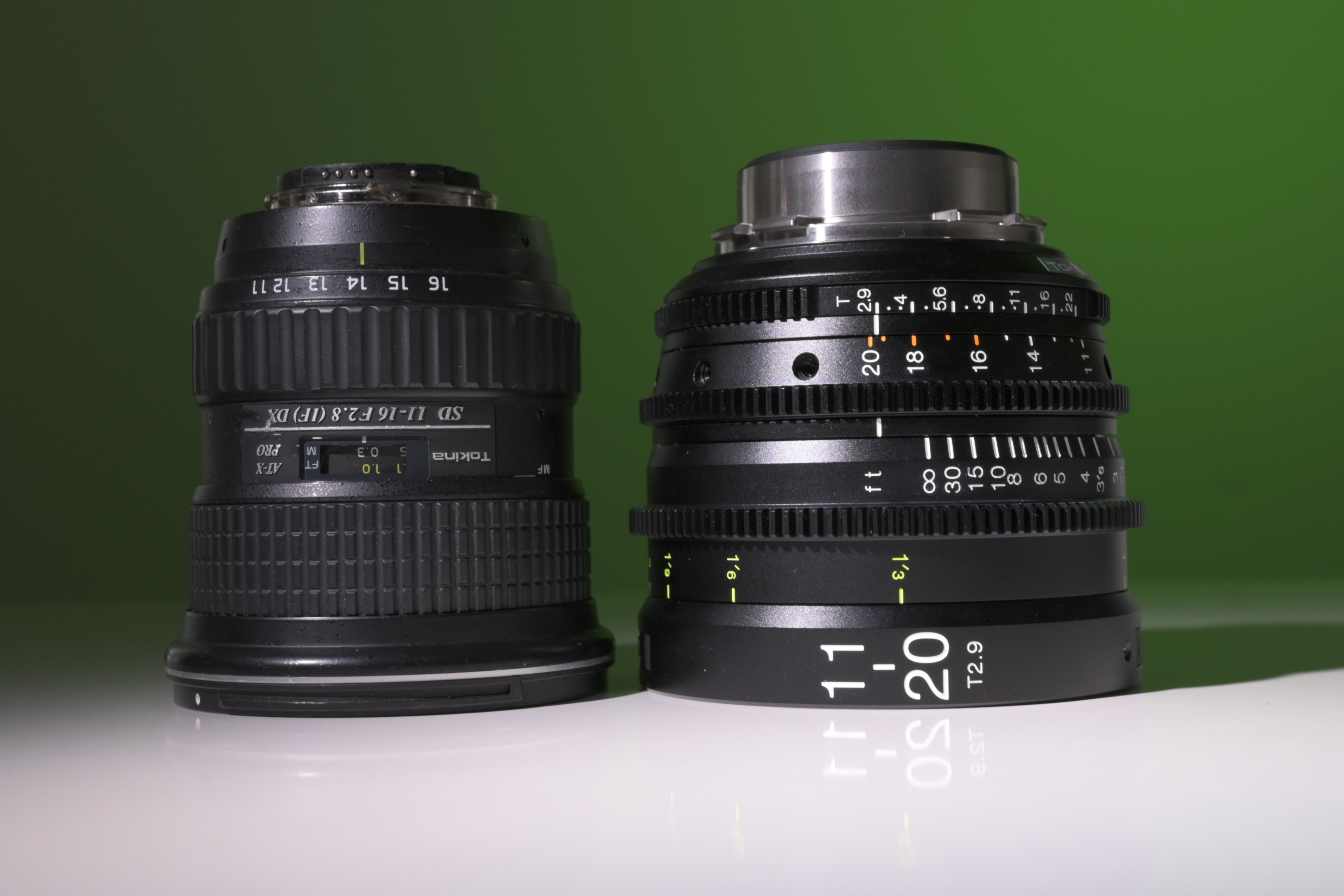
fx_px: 1941
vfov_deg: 26.0
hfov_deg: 38.2
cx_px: 672
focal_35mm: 52
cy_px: 448
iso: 800
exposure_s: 1/160
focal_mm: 35
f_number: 9
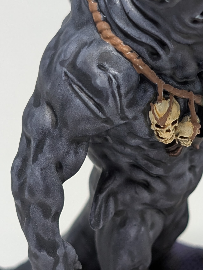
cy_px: 205
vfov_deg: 16.6
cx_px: 145
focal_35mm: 118
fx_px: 920
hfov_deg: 12.6
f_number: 1.68
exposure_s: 1/70.9
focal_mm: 6.9
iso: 61
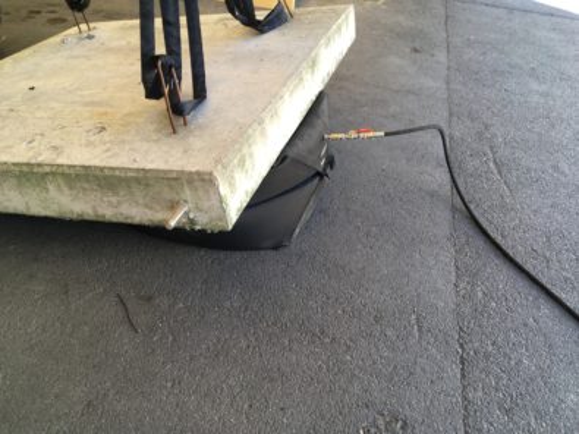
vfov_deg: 48.2
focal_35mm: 29
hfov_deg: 61.7
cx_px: 290
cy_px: 217
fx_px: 485
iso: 25
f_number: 2.2
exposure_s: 1/103
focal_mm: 4.15
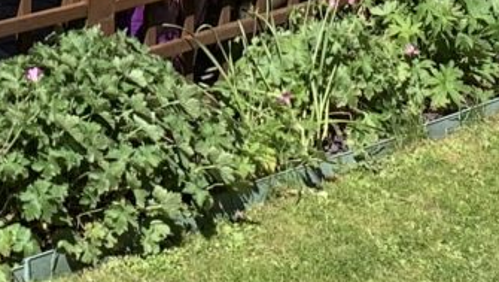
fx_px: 2291
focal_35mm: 173
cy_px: -577
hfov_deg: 12.4
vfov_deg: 6.4
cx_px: 109
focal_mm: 4.25
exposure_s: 1/1468
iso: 25
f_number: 1.8
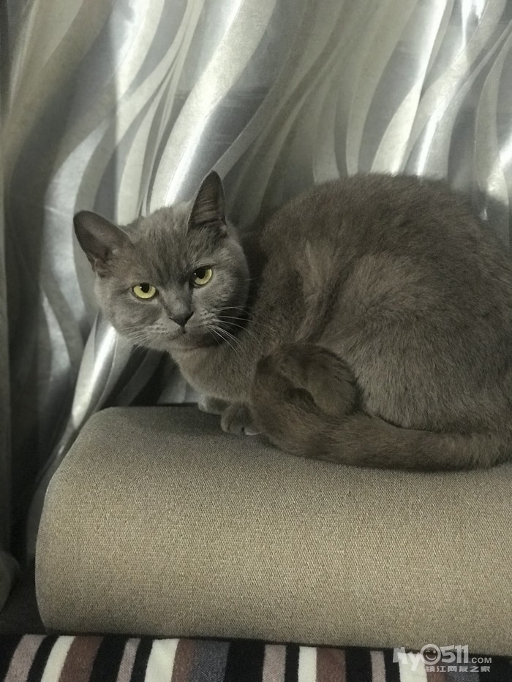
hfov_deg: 25.7
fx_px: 1124
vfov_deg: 33.8
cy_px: 341
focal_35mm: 57
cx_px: 256
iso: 1250
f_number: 2.8
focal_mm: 6.6
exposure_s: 1/50
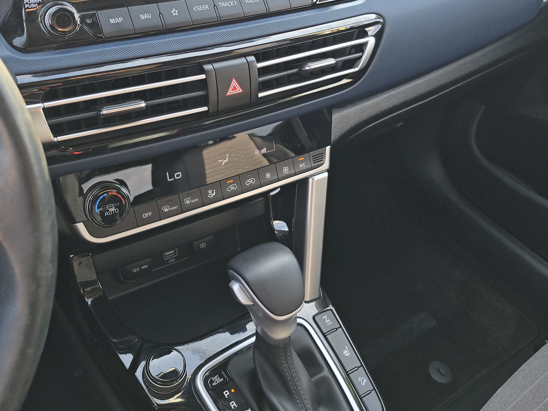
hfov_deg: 50.1
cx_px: 252
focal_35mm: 37
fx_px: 586
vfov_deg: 38.0
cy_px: 122
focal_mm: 6.3
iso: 64
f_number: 1.7
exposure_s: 1/180
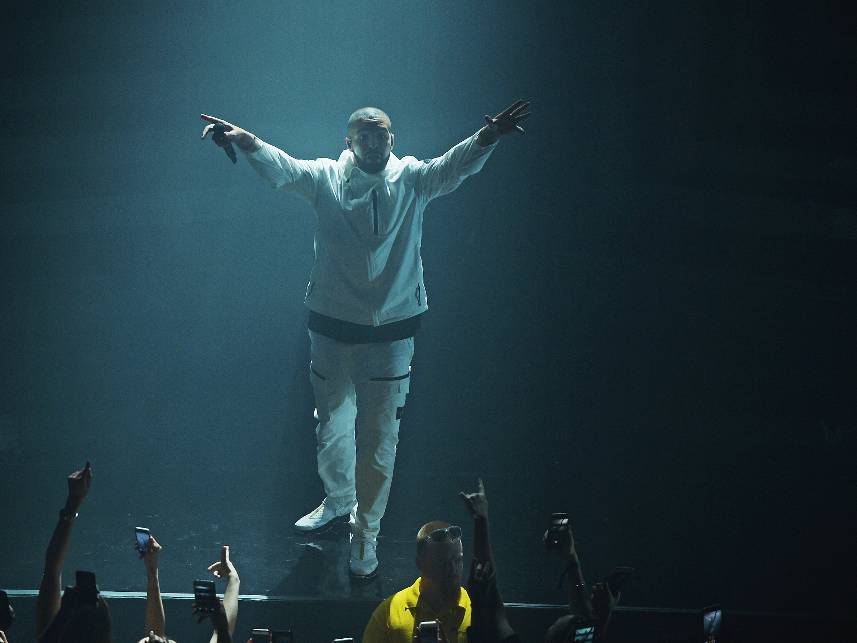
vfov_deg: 7.2
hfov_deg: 9.7
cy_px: 349
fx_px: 5075
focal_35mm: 205
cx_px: 362
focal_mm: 170
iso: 1000
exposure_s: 1/1000
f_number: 2.8
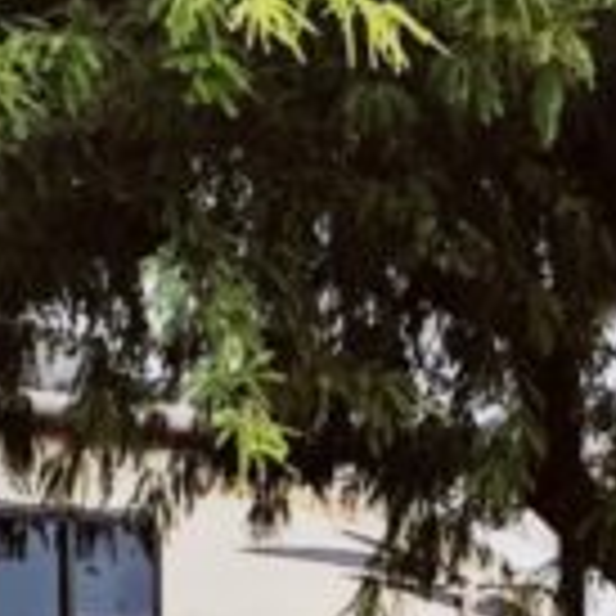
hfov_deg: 5.8
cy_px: 337
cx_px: -576
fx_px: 5919
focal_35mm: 294
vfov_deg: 6.0
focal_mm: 6.6
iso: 20
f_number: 2.8
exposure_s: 1/349
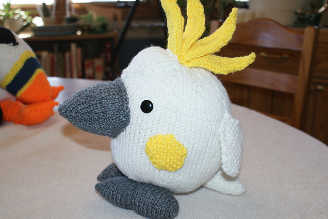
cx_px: 164
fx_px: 383
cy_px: 110
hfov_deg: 46.4
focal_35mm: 42
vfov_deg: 32.0
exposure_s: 1/60
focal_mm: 28
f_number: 5.6
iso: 400
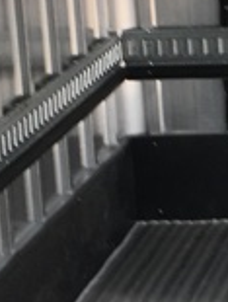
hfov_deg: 7.4
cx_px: 489
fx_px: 1671
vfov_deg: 10.3
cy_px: 177
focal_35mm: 191
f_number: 2.2
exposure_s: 1/60
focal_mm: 4.15
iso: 32
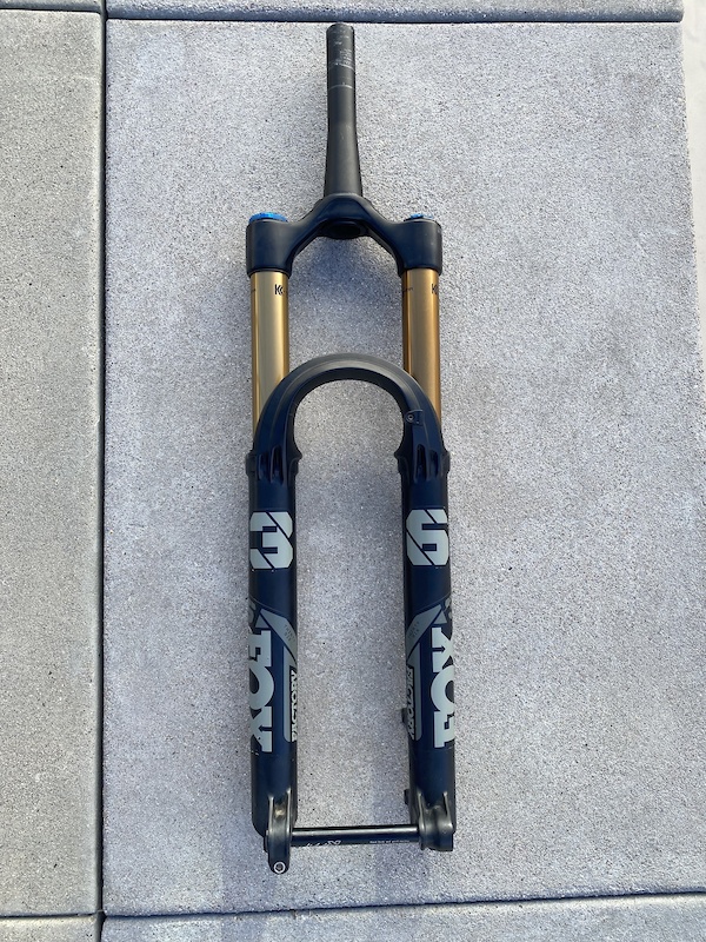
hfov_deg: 53.1
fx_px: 707
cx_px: 353
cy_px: 471
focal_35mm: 26
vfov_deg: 67.3
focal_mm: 4.25
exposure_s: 1/698
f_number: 1.8
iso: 32
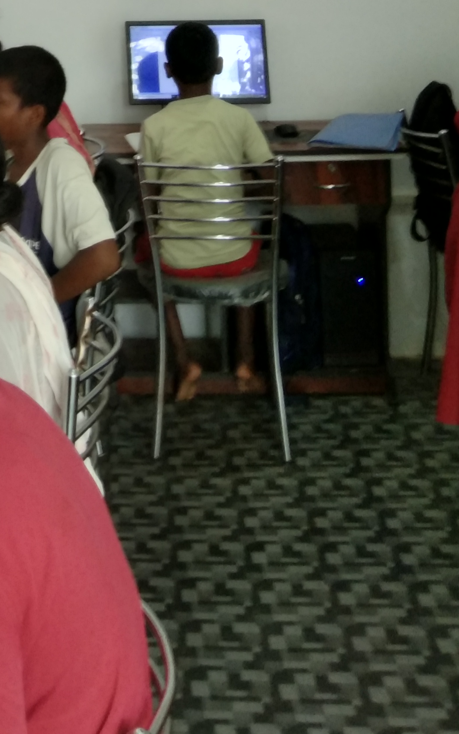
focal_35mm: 78
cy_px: -147
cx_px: -139
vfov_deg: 24.1
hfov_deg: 15.9
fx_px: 1561
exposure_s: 1/31
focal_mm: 3.65
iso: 186
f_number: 2.2
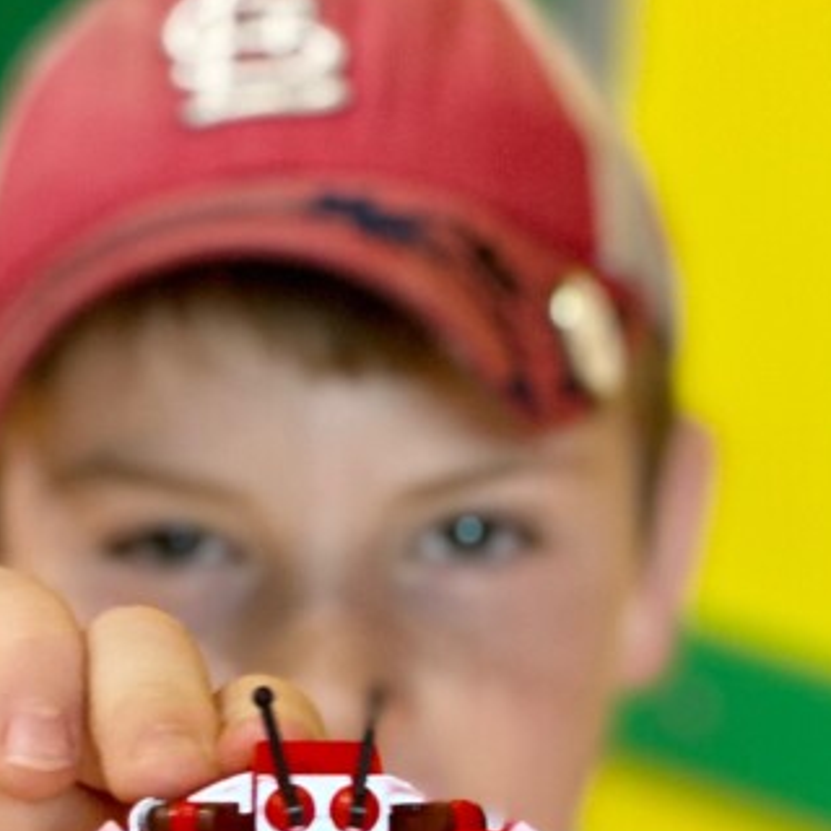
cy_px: 797
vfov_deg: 11.8
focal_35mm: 147
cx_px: 325
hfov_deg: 11.9
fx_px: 3993
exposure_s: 1/40
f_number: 2
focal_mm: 6
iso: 250
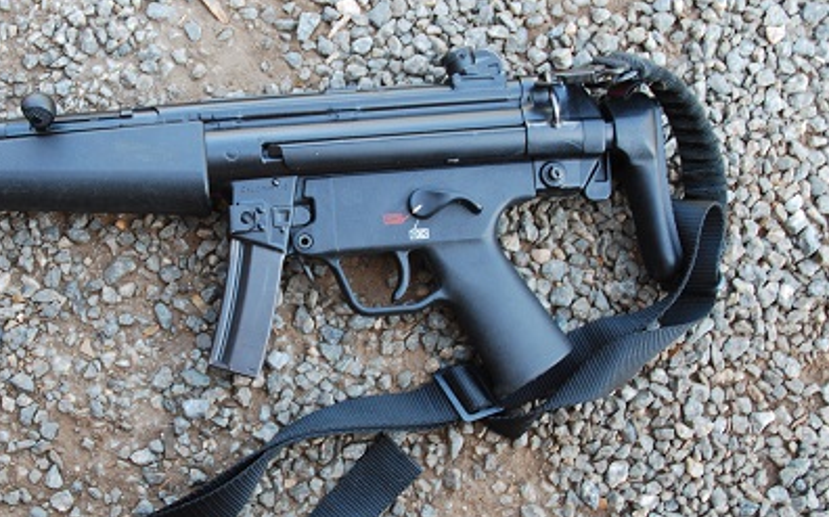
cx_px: 234
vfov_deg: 25.2
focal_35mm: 51
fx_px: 1152
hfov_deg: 38.8
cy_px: 330
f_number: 3.8
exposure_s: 1/50
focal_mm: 22
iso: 200
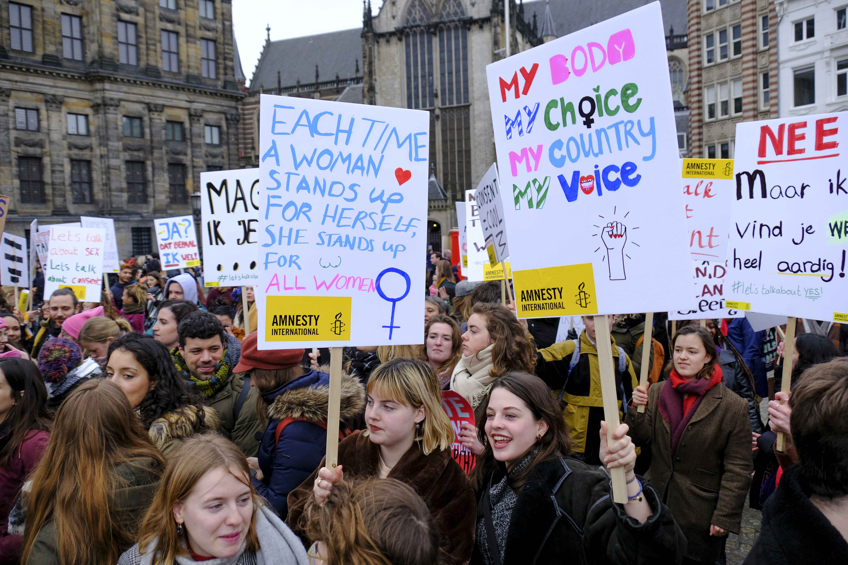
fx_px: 660
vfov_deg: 46.4
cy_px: 282
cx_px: 424
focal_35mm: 28
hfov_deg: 65.5
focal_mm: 18.5
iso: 400
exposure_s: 1/250
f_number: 3.5
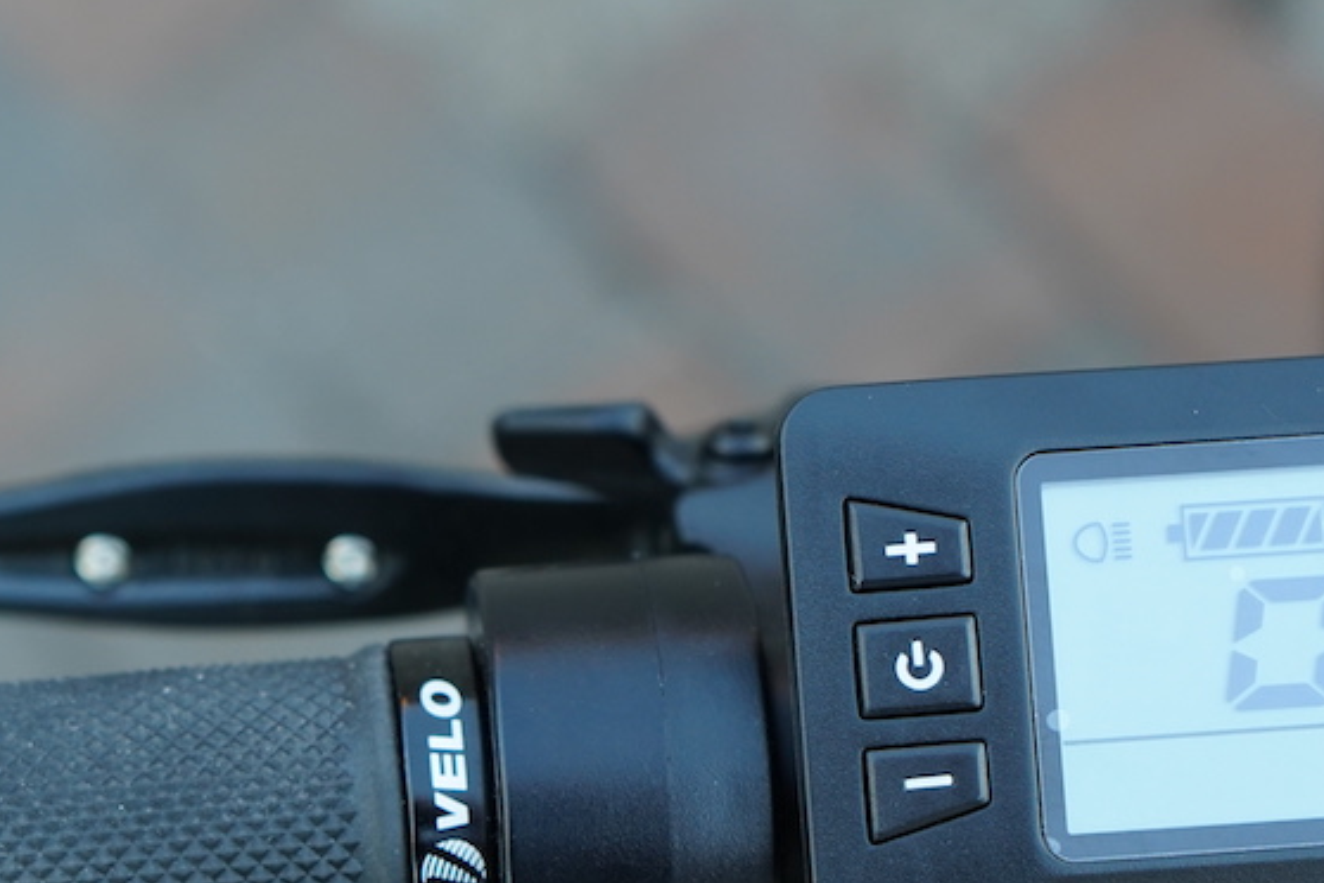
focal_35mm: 101
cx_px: 429
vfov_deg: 13.5
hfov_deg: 20.1
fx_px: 3714
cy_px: 744
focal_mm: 44
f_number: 4.5
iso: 1000
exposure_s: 1/160
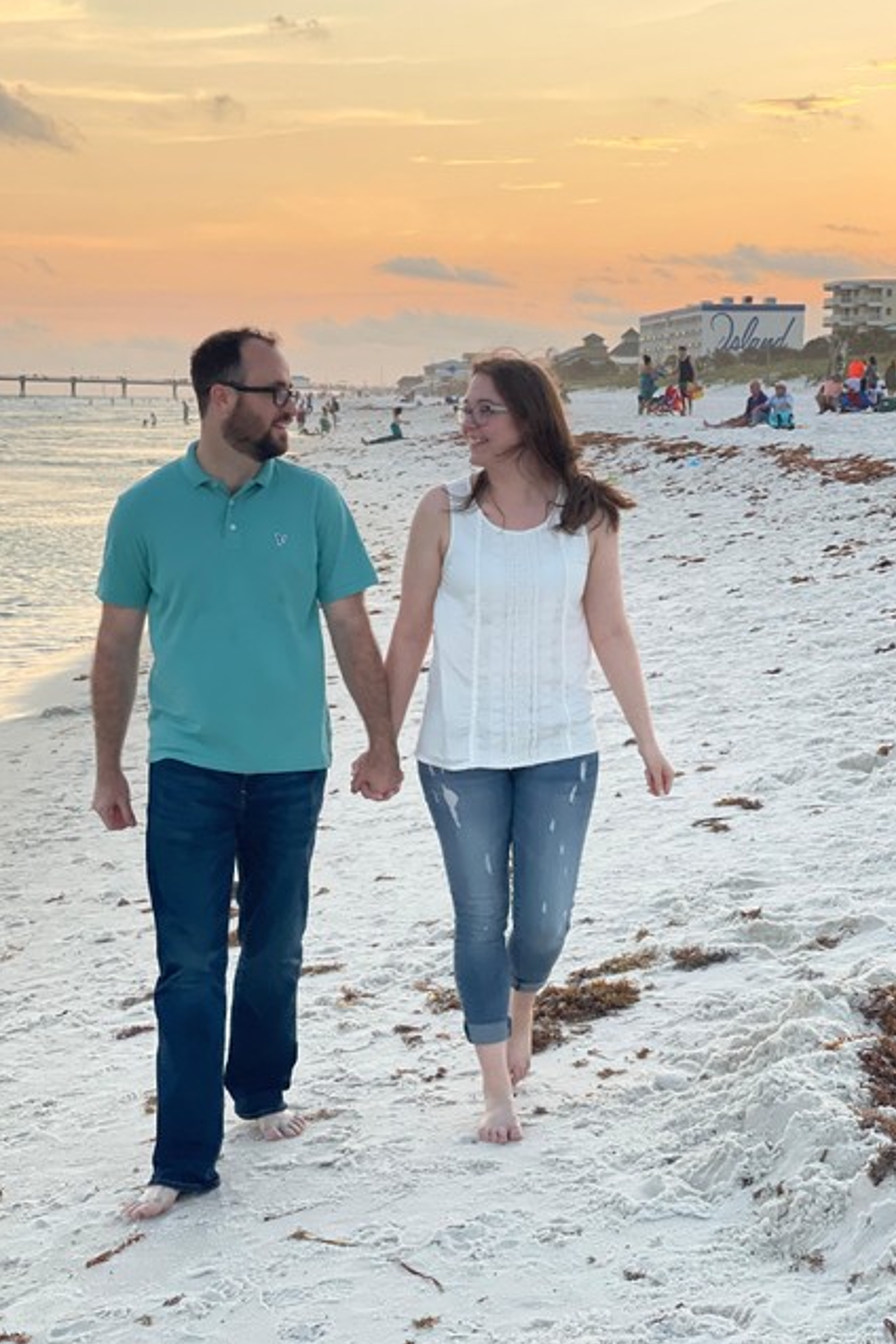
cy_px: 670
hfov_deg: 20.3
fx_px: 2501
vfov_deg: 30.1
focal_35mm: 67
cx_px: 404
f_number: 2.2
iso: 50
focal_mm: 7.5
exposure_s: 1/121
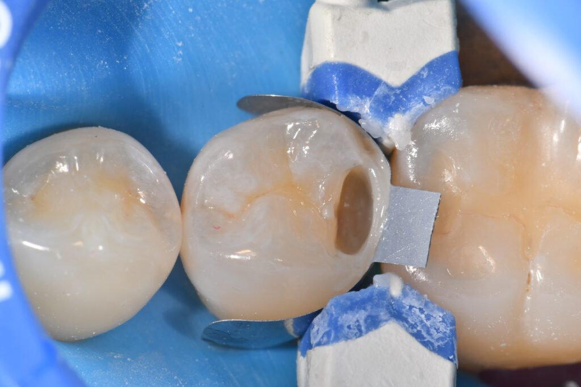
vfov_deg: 8.7
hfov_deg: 13.1
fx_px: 2533
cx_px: 290
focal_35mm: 157
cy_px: 194
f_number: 32
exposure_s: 1/160
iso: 200
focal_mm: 105
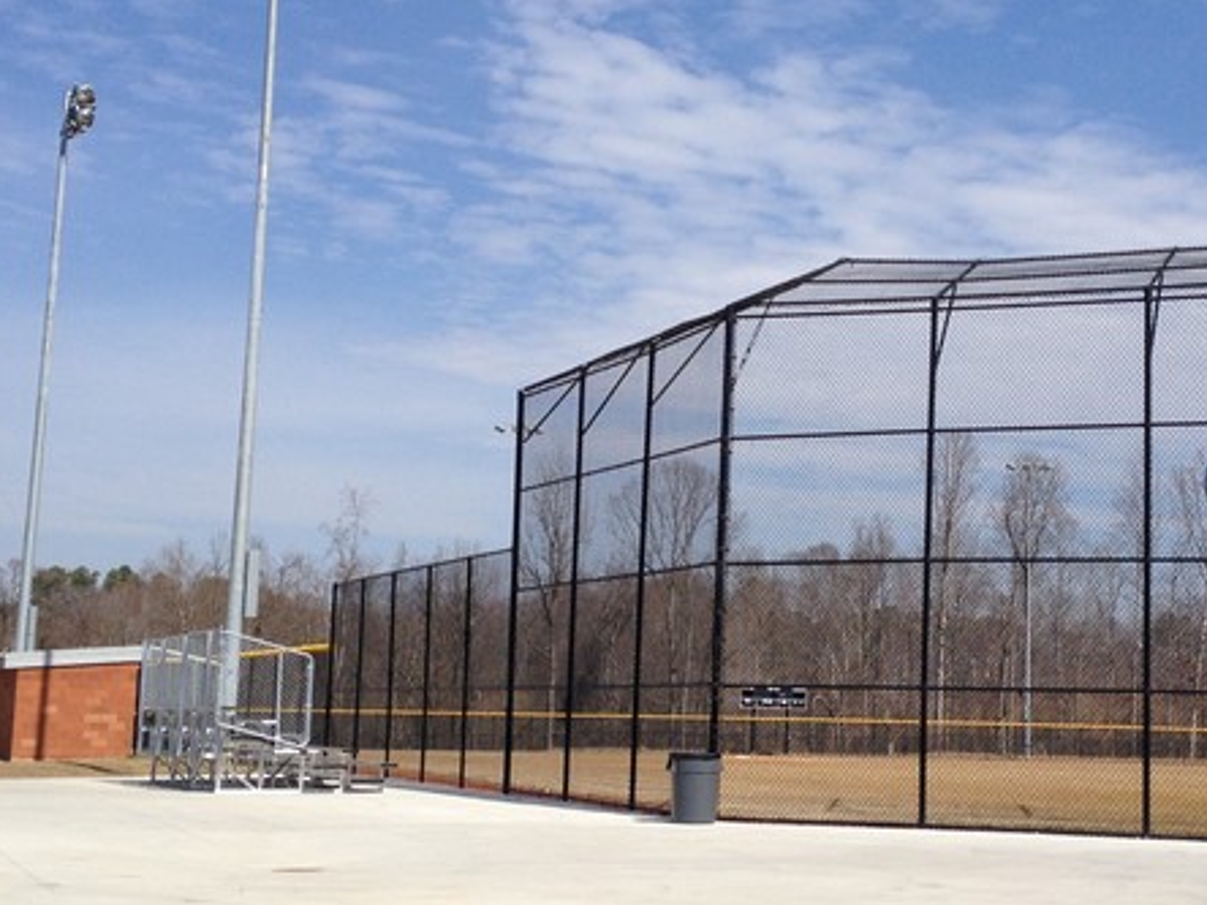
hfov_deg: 30.6
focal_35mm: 63
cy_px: 462
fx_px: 2197
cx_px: 750
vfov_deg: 23.3
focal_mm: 4.28
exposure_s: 1/2762
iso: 50
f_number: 2.4
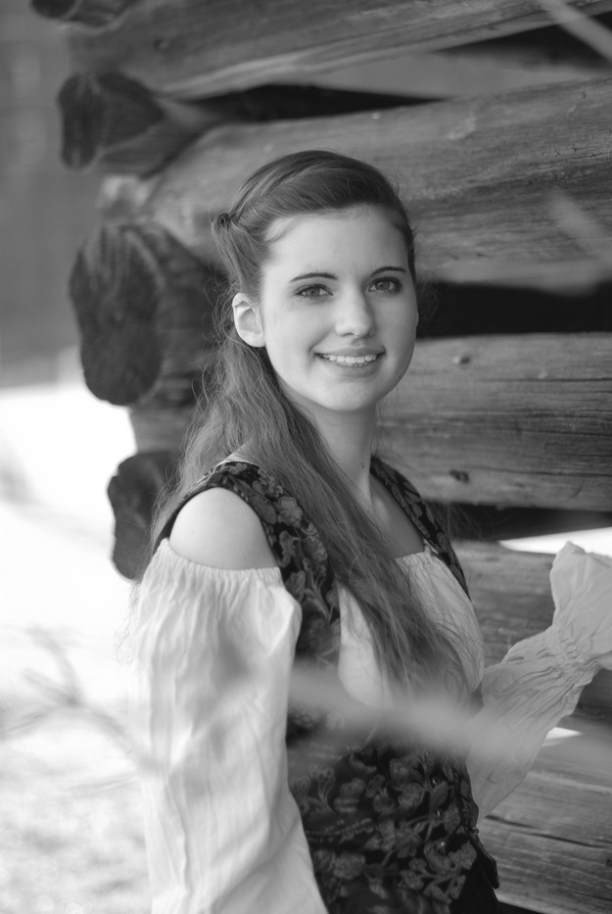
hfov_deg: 18.2
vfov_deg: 27.0
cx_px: 306
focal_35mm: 75
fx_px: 1906
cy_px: 457
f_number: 1.6
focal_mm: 50
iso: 200
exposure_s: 1/1250
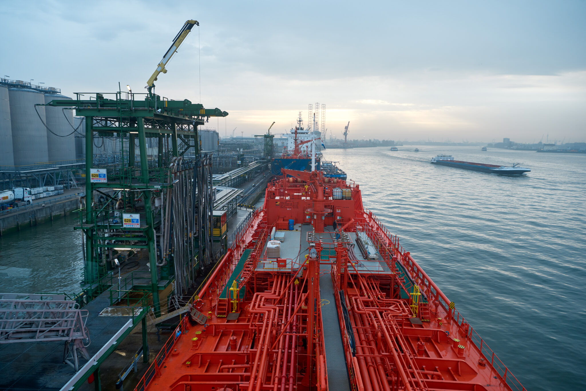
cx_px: 293
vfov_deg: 53.2
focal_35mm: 24
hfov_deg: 73.7
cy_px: 196
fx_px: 391
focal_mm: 24
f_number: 5
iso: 200
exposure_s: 1/50
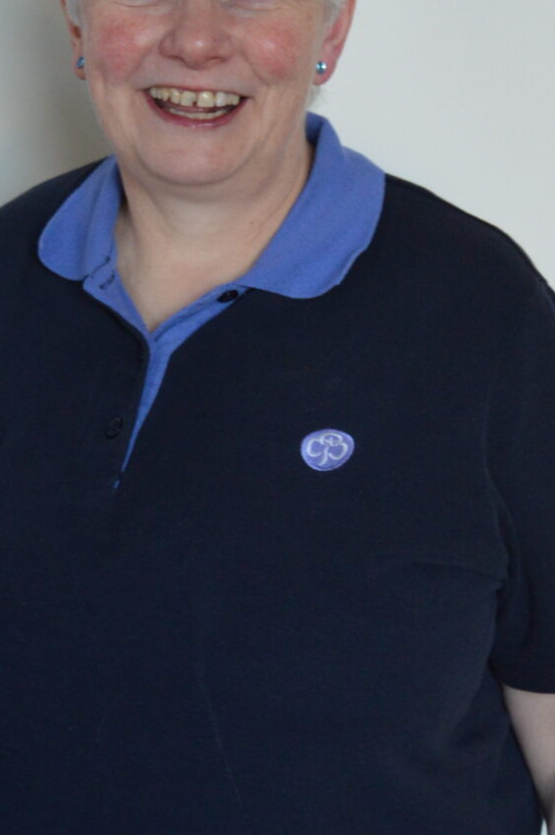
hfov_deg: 10.4
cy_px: 95
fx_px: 2967
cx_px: -175
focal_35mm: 128
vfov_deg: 15.8
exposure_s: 1/60
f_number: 4
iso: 640
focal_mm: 28
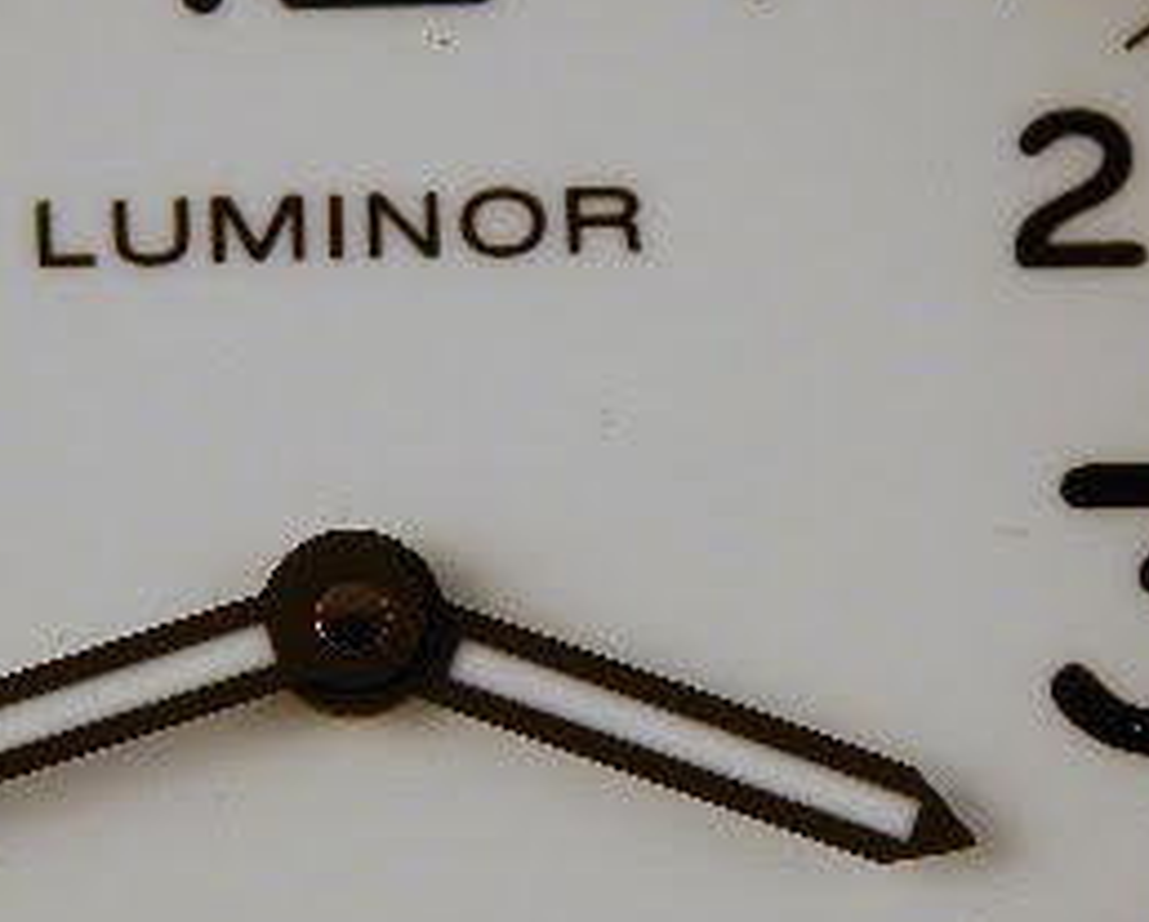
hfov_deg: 7.6
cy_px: 588
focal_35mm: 254
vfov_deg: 6.1
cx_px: 281
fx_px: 8647
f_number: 4
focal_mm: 18.8
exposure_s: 1/143
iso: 64
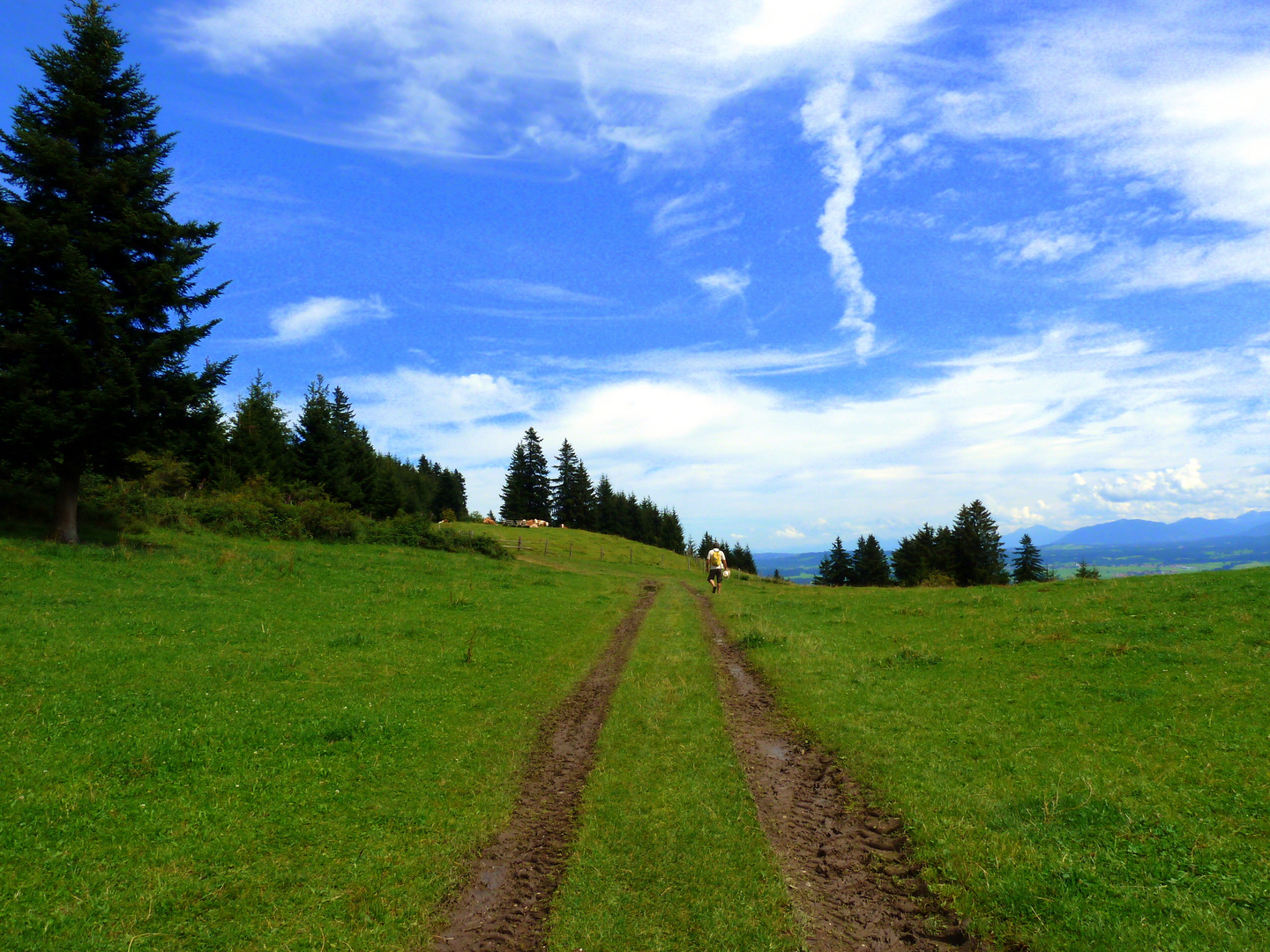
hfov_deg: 69.4
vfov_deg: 54.9
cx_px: 635
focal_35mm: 25
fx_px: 917
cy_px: 476
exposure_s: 1/400
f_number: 5.6
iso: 80
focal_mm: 4.1
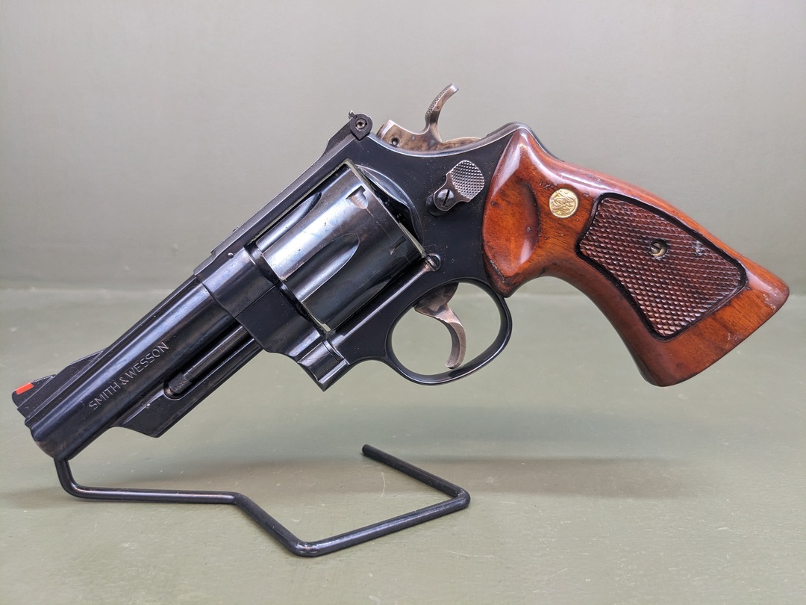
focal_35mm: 27
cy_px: 302
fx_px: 629
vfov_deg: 51.4
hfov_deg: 65.3
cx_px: 403
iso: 103
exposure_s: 1/24
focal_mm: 4.38
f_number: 1.73
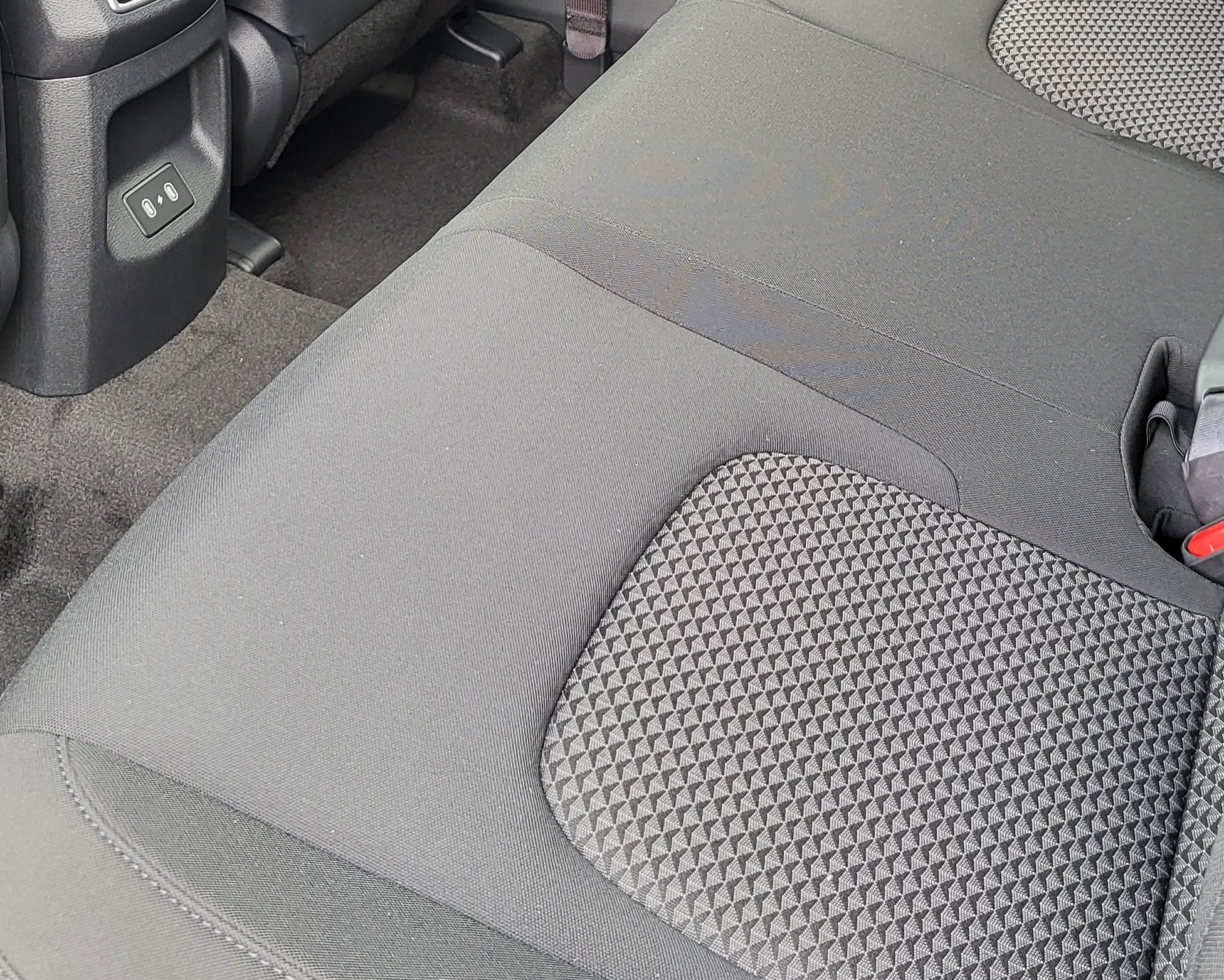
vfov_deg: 28.4
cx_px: 759
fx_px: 1884
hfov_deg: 35.8
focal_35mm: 52
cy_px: 172
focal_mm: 5.4
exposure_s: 1/60
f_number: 1.8
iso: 200
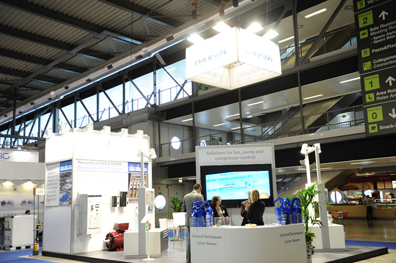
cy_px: 132
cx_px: 198
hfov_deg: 50.7
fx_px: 418
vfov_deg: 35.0
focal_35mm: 38
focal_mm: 38
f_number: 3.2
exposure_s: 1/60
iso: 320
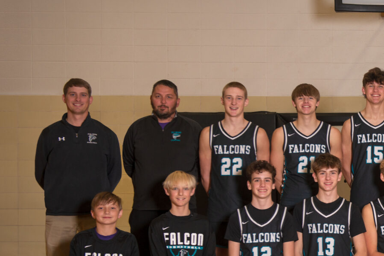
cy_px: 179
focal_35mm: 91
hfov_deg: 21.3
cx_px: 420
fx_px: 971
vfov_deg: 15.0
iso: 200
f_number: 4
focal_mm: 40
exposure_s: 1/200
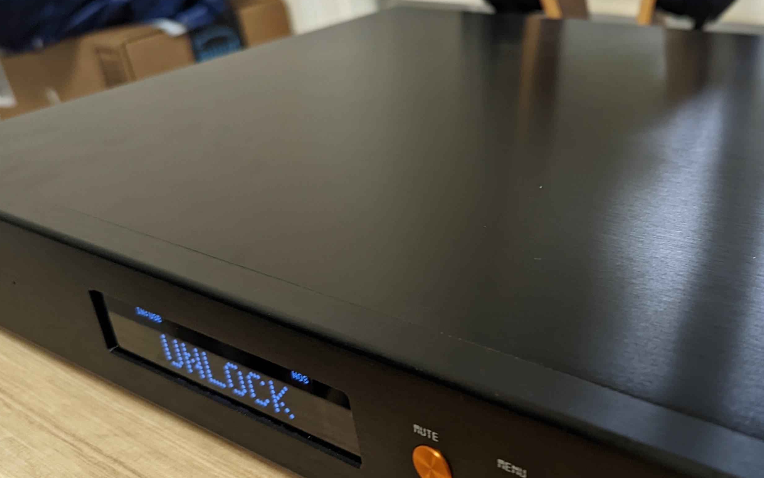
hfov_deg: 45.4
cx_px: 581
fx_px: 875
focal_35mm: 42
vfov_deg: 30.5
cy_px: 233
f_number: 1.85
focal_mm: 6.81
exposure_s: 1/24
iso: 201
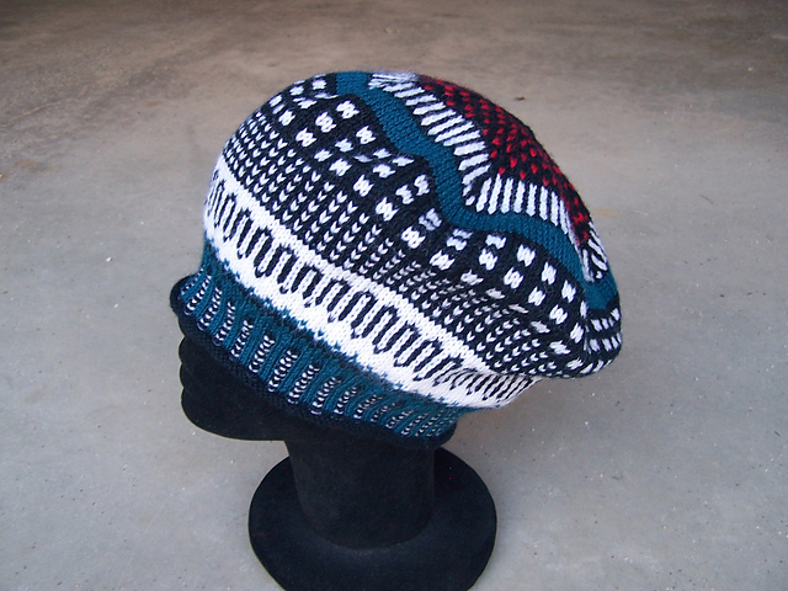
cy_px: 296
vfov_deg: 37.7
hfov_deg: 49.0
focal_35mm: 38
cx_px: 394
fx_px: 865
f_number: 2.8
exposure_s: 1/30
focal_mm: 6.3
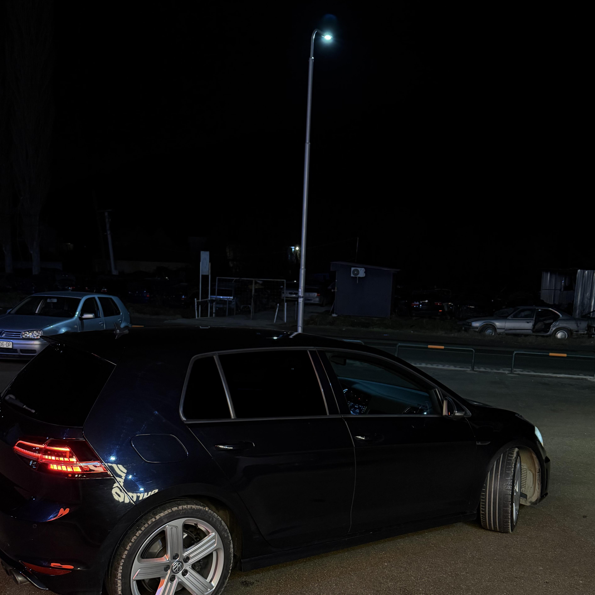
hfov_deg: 51.1
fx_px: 622
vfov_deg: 50.8
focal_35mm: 32
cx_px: 296
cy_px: 351
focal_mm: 6.76
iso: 400
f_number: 1.78
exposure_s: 1/50
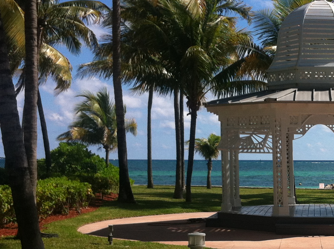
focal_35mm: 86
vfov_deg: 17.0
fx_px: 829
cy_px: 185
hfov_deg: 22.0
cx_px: 328
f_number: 2.8
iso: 80
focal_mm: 3.85
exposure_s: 1/1508
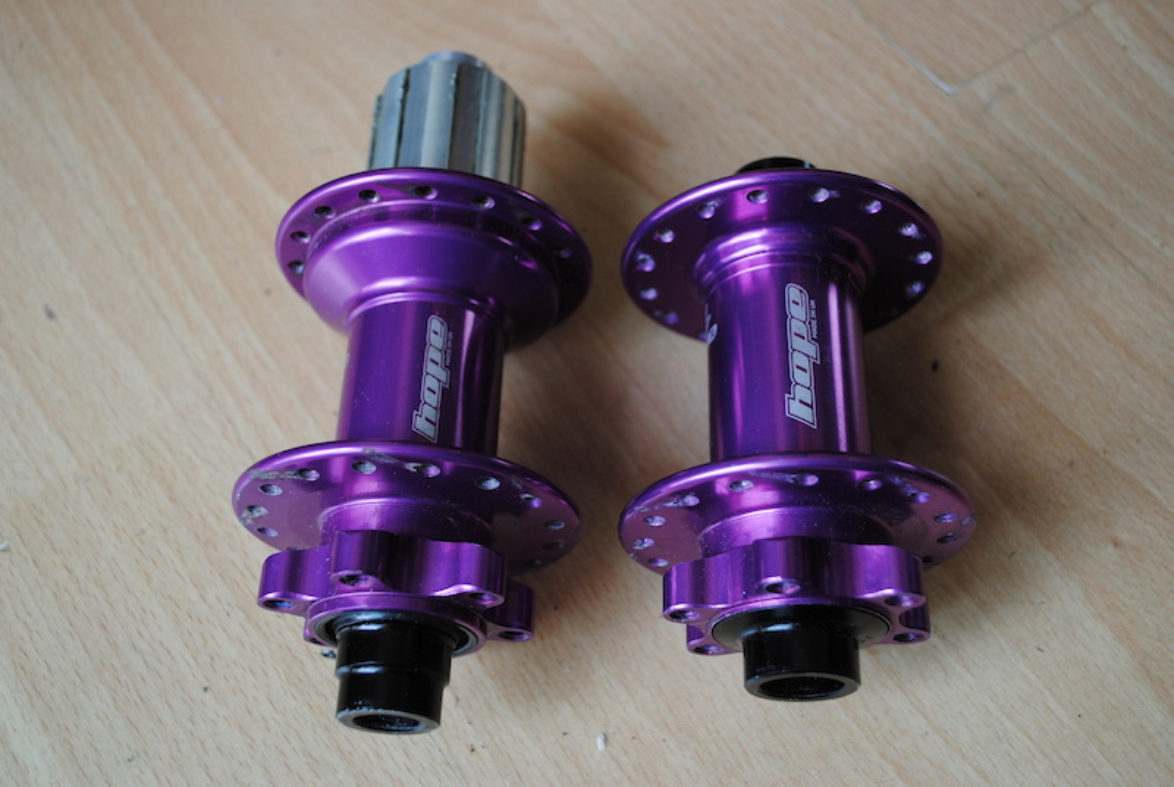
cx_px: 587
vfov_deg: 34.3
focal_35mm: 39
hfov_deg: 49.5
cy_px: 394
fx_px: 1274
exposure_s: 1/100
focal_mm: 26
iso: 200
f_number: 5
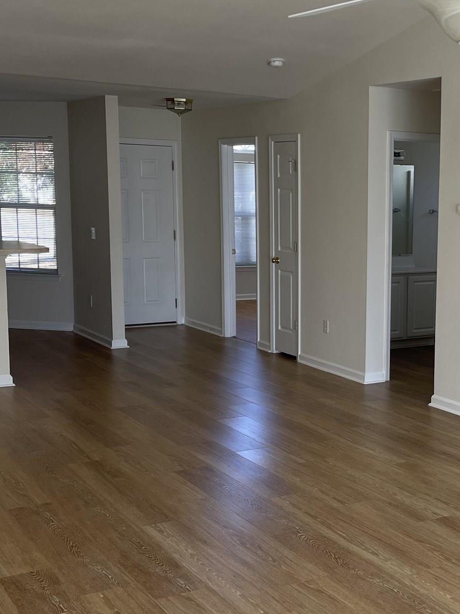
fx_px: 939
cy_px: 333
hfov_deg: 26.6
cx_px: 414
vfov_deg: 36.1
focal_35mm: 53
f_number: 1.6
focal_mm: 4.2
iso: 40
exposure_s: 1/121
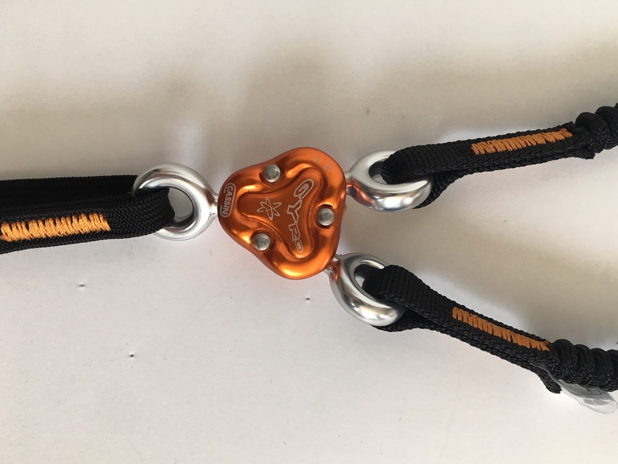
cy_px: 247
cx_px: 319
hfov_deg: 58.3
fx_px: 554
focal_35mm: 31
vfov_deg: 45.4
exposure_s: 1/30
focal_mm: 4.15
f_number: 2.2
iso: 40
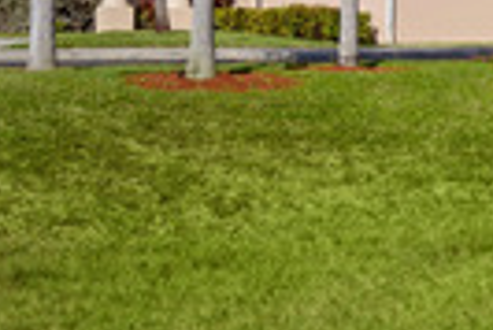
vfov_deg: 9.6
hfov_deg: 12.9
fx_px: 1851
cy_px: -278
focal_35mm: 135
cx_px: 1029
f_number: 13
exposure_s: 1/400
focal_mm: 30
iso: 200
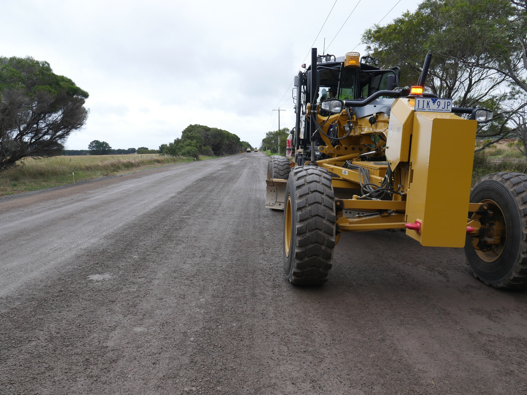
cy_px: 198
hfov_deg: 67.3
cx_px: 264
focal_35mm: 26
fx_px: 396
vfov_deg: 53.1
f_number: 5
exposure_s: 1/400
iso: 200
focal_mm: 13
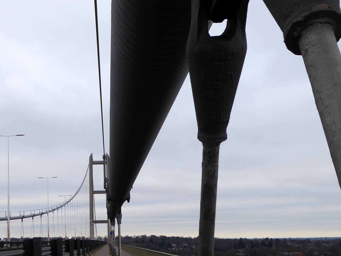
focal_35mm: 51
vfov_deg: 27.9
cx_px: 98
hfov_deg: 36.9
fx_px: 502
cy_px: 211
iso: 80
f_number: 3.5
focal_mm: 5
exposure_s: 1/80
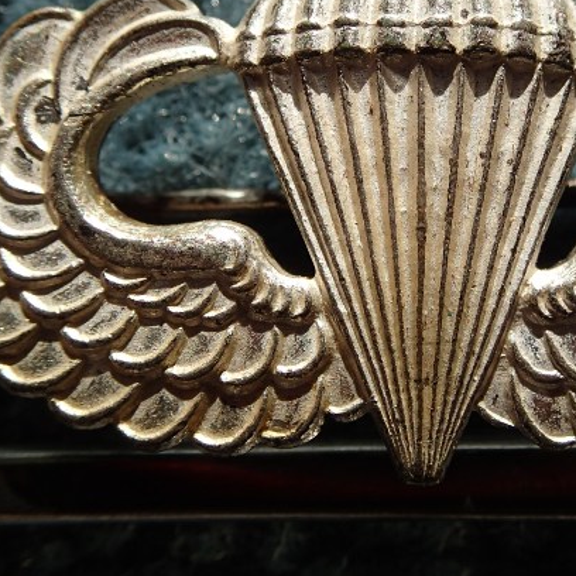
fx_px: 979
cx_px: 402
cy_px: 171
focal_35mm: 52
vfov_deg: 32.4
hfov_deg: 32.4
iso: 100
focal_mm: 5.5
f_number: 9
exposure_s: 1/125
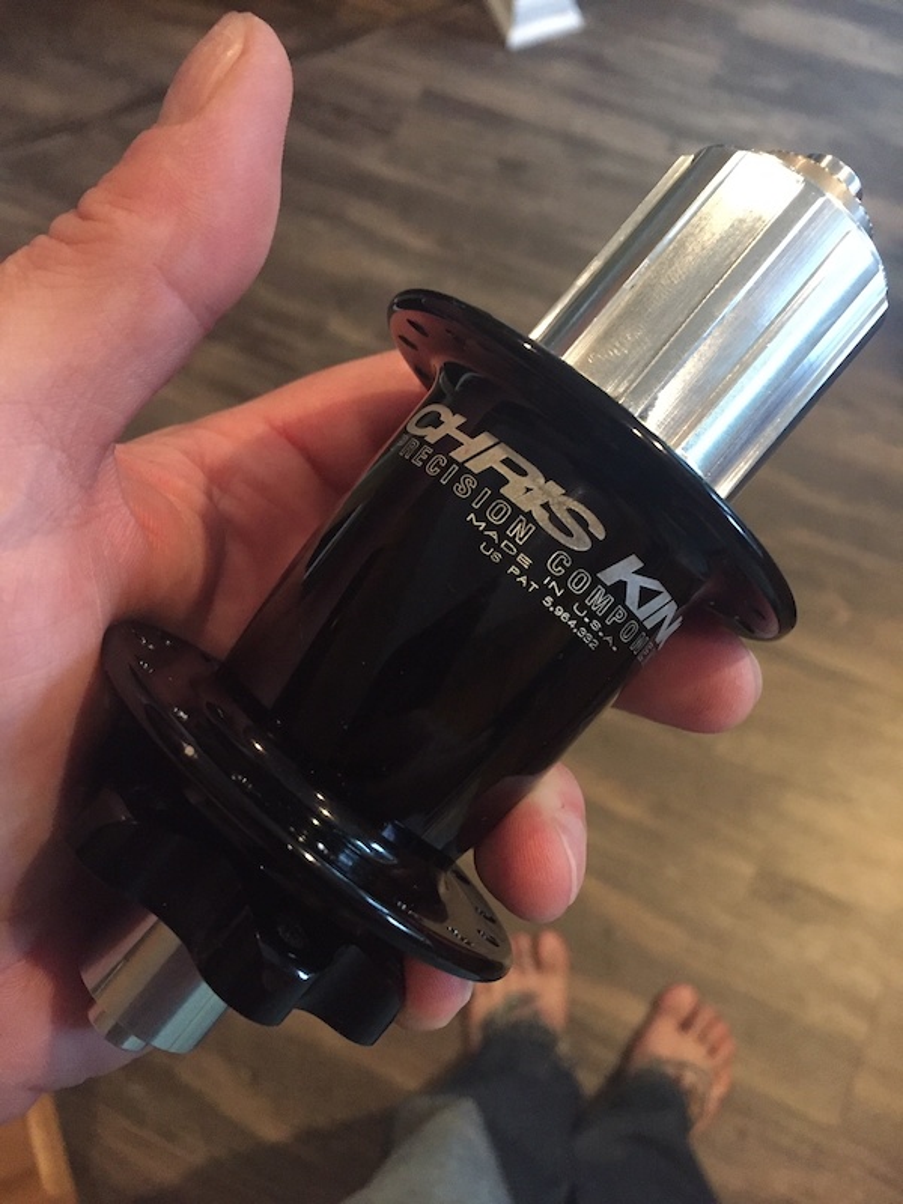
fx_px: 1009
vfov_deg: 61.7
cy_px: 602
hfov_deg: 48.2
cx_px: 452
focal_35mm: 29
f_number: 2.2
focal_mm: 4.15
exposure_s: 1/15
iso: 400
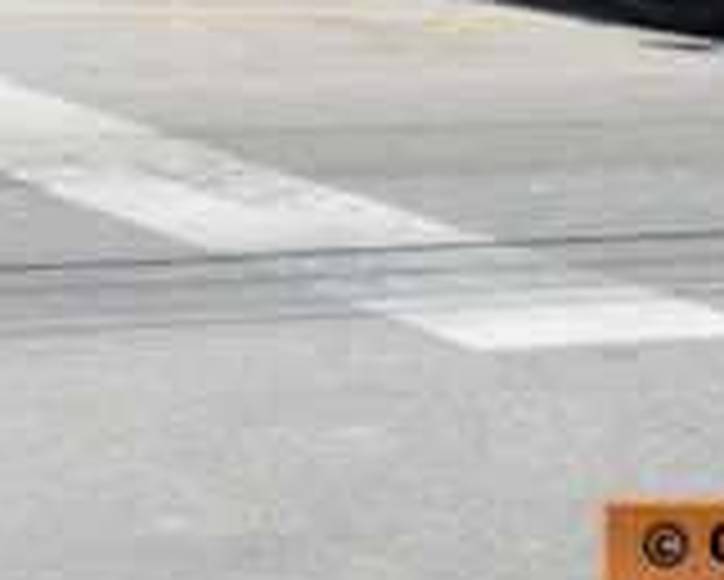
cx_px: 926
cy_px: -814
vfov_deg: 6.4
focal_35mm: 232
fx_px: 4974
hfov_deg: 8.2
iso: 500
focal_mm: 26
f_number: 5.6
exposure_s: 1/200
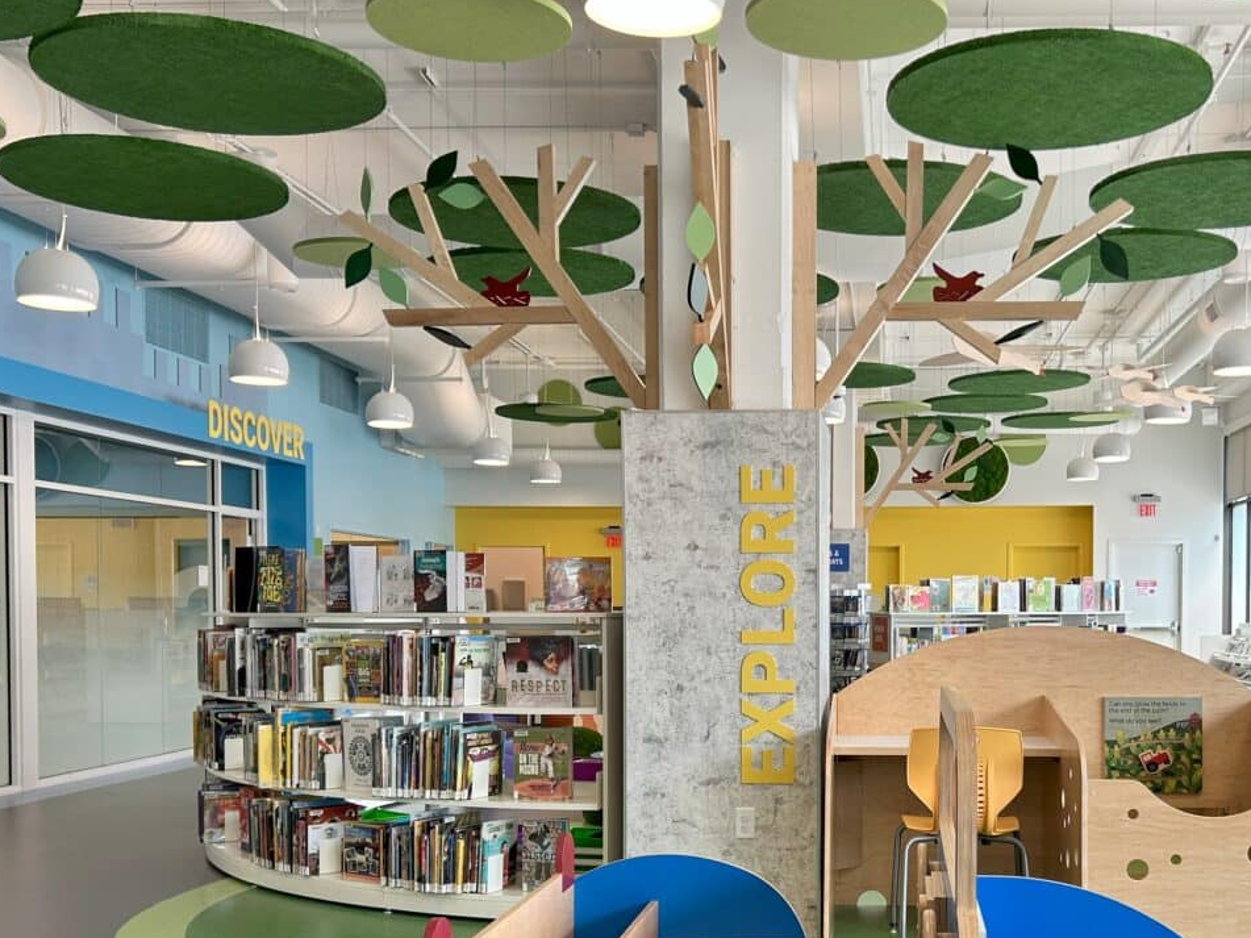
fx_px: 1518
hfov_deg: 44.3
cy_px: 649
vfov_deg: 33.9
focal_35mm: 42
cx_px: 814
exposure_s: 1/304
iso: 50
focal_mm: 5.7
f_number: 1.5
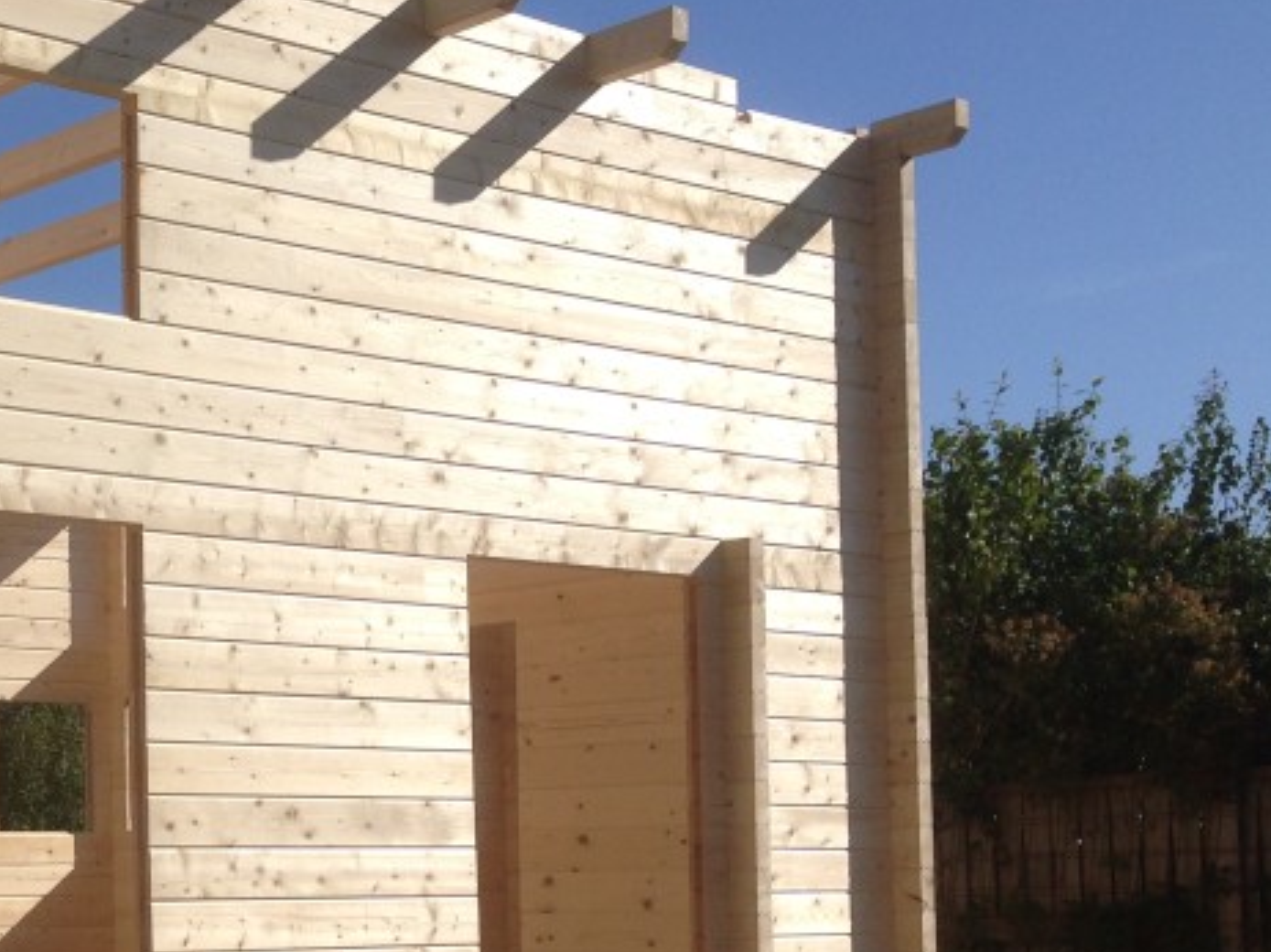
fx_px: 2680
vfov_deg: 20.0
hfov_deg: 25.0
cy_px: 727
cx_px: -102
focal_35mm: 73
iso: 50
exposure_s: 1/2262
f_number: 2.4
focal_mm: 4.12
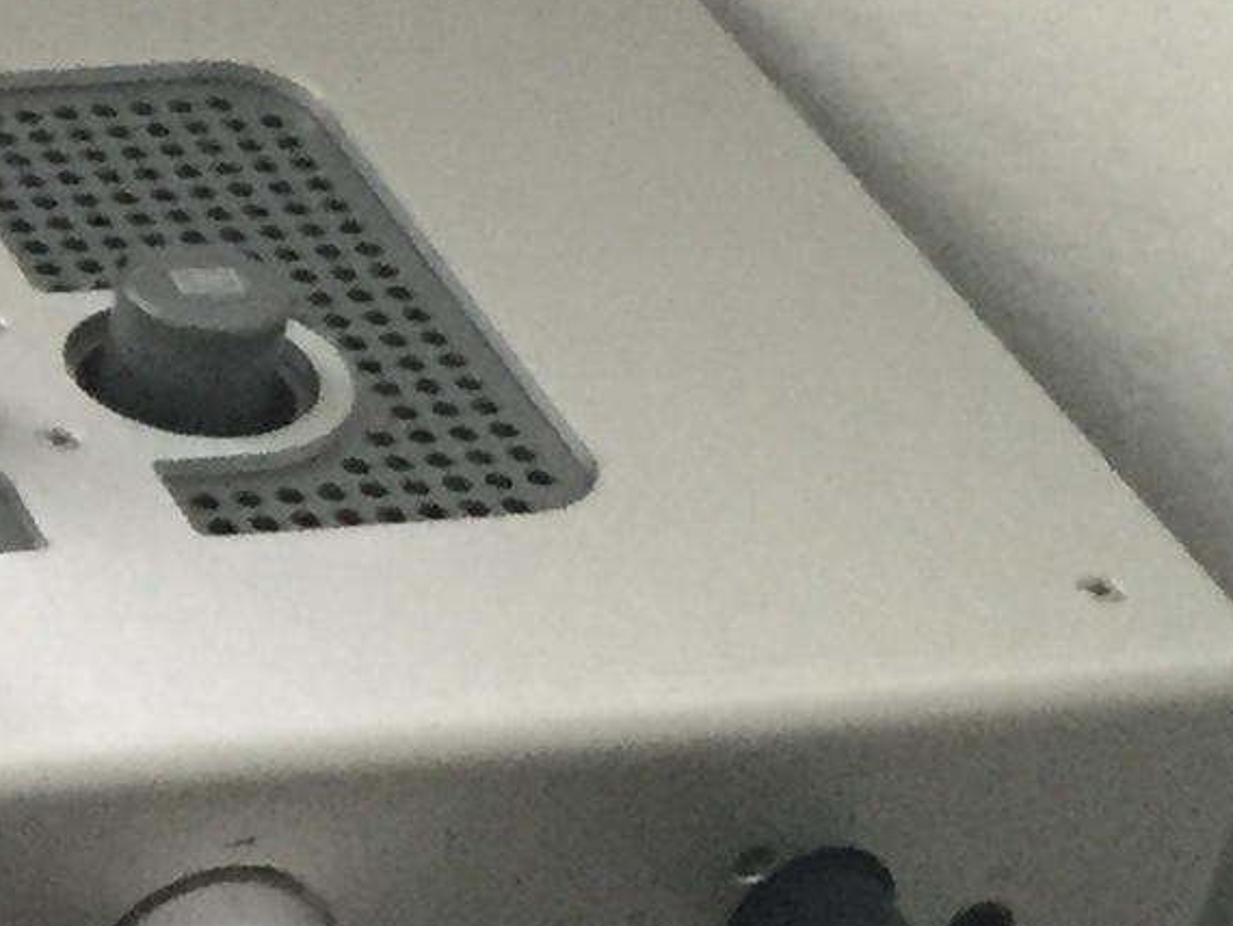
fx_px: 5915
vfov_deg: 8.9
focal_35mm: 166
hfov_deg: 11.2
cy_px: 1026
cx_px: -919
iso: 160
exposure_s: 1/30
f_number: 2.2
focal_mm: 4.15
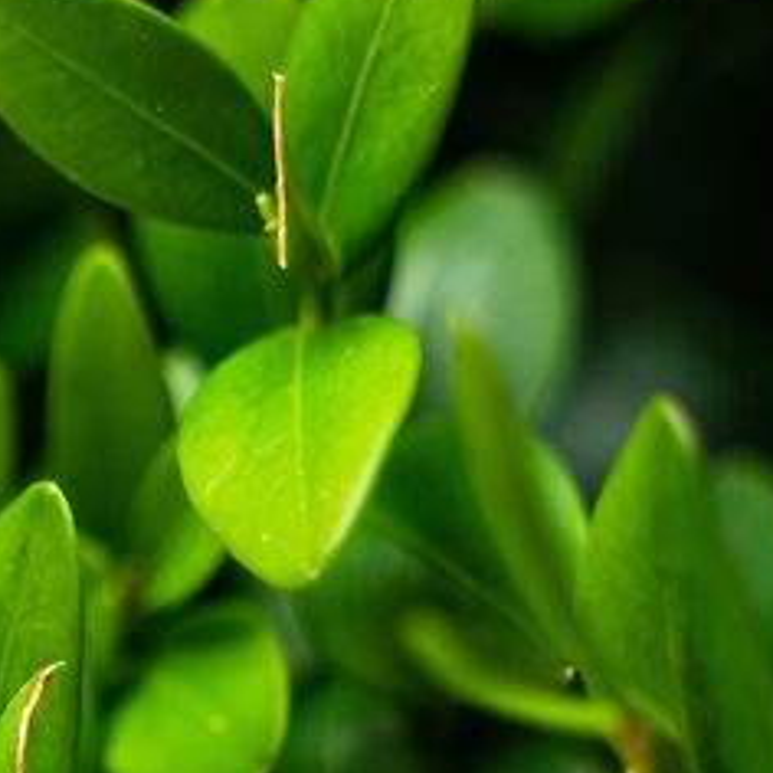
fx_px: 10485
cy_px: 1313
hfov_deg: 4.2
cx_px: -236
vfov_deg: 4.2
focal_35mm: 415
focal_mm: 75
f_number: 3.5
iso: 640
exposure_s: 1/250
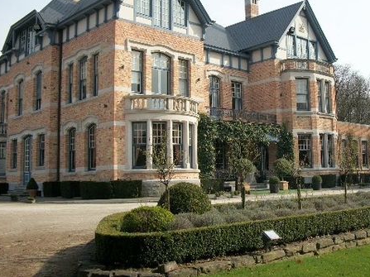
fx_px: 459
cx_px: 226
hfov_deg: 43.6
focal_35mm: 43
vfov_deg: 33.5
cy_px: 117
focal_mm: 5.7
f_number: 8.8
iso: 80
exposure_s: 1/125
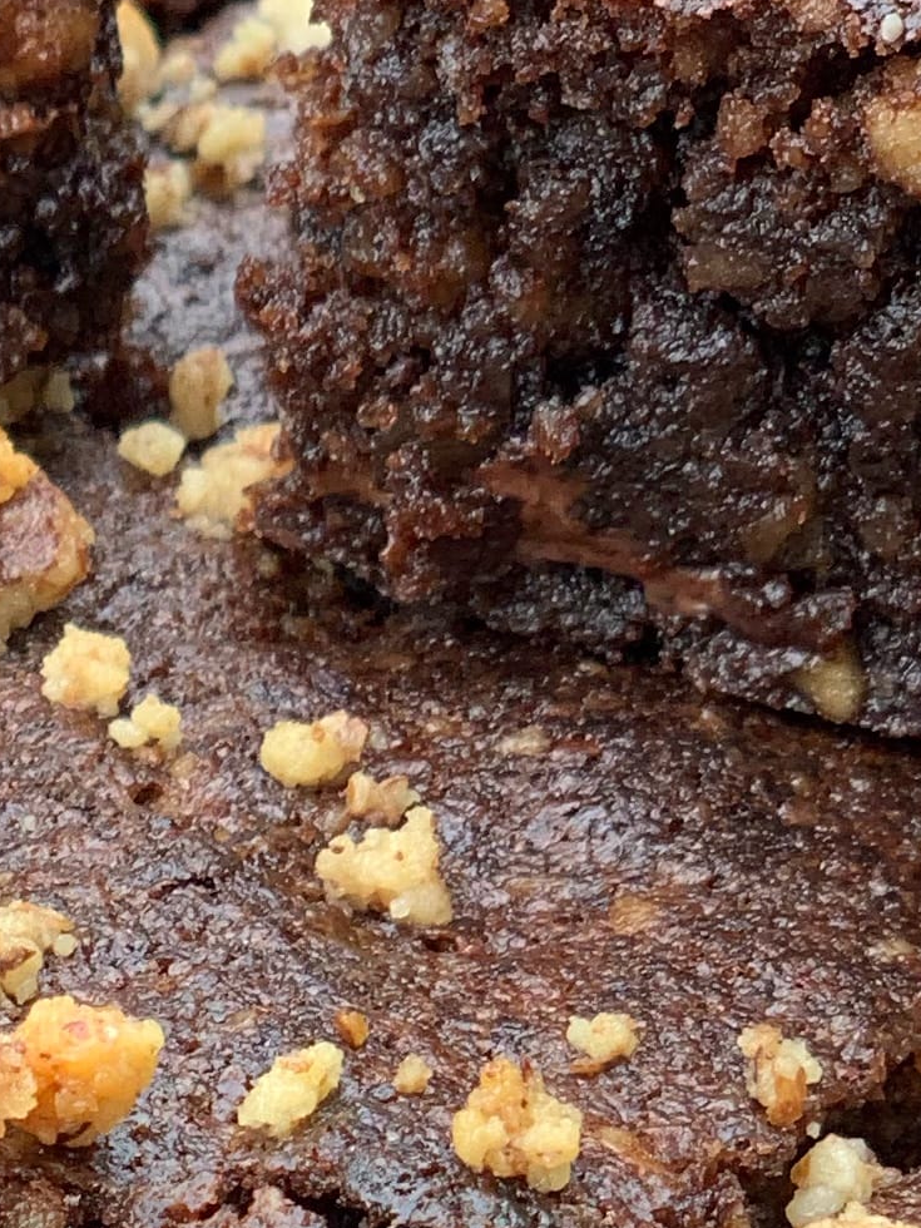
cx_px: -142
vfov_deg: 9.1
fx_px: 7592
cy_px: 1454
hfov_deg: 6.9
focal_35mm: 214
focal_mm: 6
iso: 16
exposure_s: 1/123
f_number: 2.4
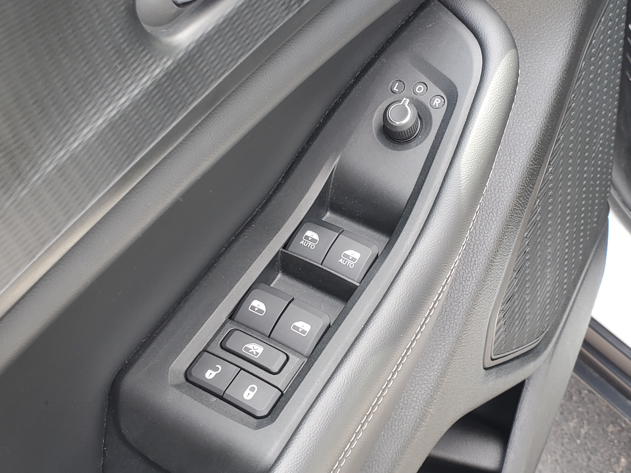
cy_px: 236
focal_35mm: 26
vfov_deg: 53.1
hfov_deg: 67.3
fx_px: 474
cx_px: 316
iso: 64
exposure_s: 1/120
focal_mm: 4.3
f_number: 2.4
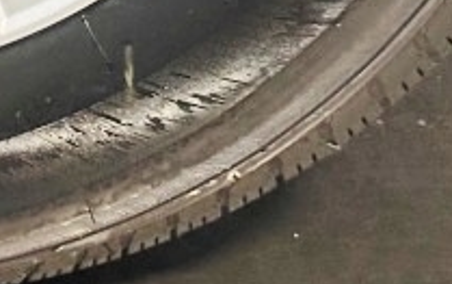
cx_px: -177
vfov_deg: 5.1
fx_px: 3070
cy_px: -479
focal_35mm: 249
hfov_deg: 8.3
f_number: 1.78
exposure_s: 1/30
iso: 400
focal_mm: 6.86
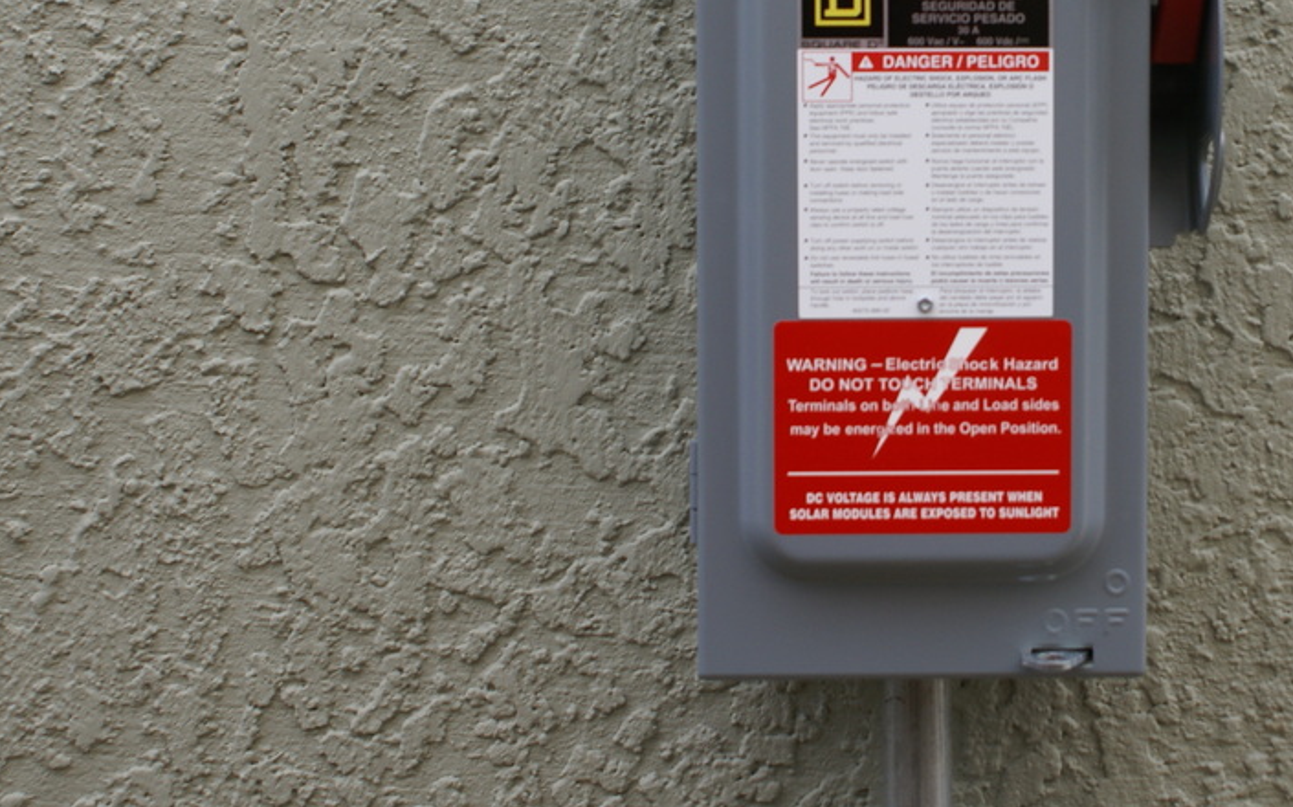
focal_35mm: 91
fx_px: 3201
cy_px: 117
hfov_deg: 22.6
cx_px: 960
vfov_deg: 14.3
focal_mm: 35
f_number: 6.3
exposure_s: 1/60
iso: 100
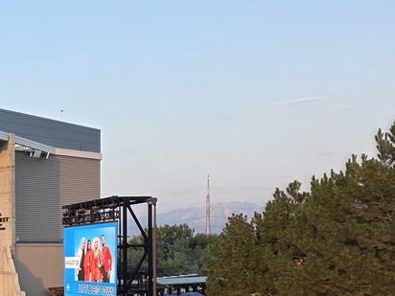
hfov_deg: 24.7
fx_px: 765
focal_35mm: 67
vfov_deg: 21.5
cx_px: -137
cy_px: 262
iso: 12
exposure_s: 1/120
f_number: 1.7
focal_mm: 6.3
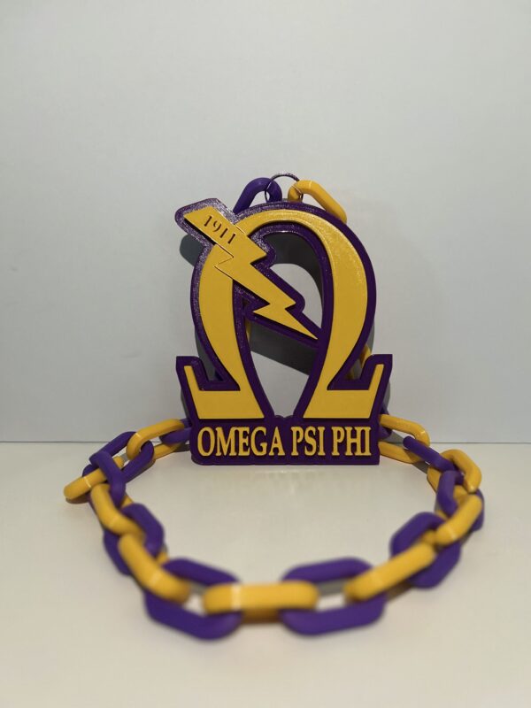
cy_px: 354
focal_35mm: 26
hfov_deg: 53.1
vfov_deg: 67.3
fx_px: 532
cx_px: 266
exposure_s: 1/60
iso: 500
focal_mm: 5.7
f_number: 1.5
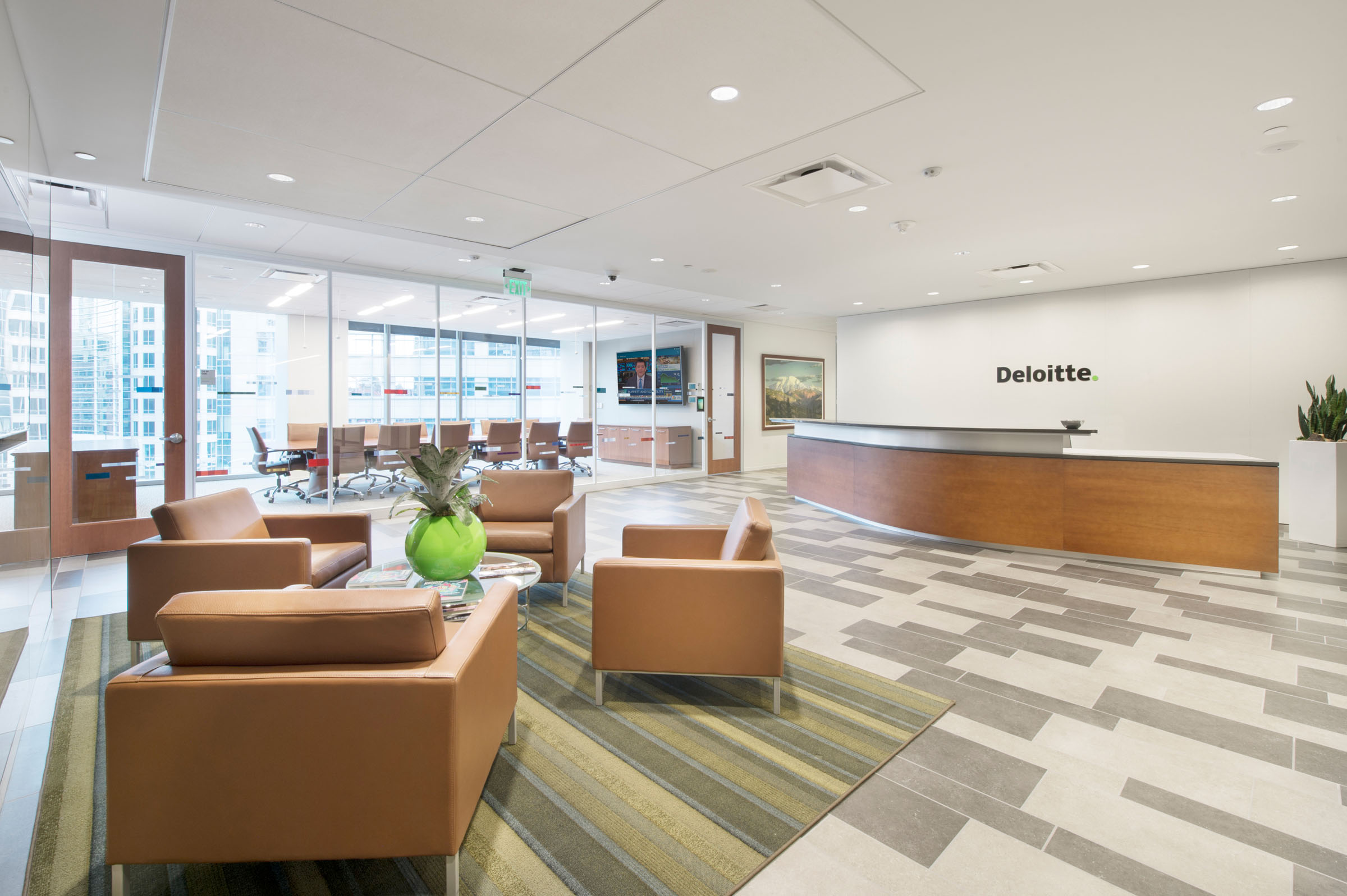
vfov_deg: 81.1
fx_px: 523
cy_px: 448
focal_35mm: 14
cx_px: 674
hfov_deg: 104.3
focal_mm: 14
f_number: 11
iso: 100
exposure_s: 1/2.5
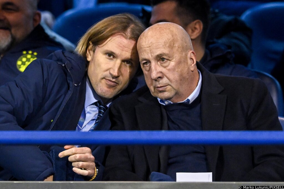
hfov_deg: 5.2
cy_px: 94
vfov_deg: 3.4
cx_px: 142
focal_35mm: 400
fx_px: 3154
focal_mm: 400
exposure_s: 1/400
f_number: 4
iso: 4000
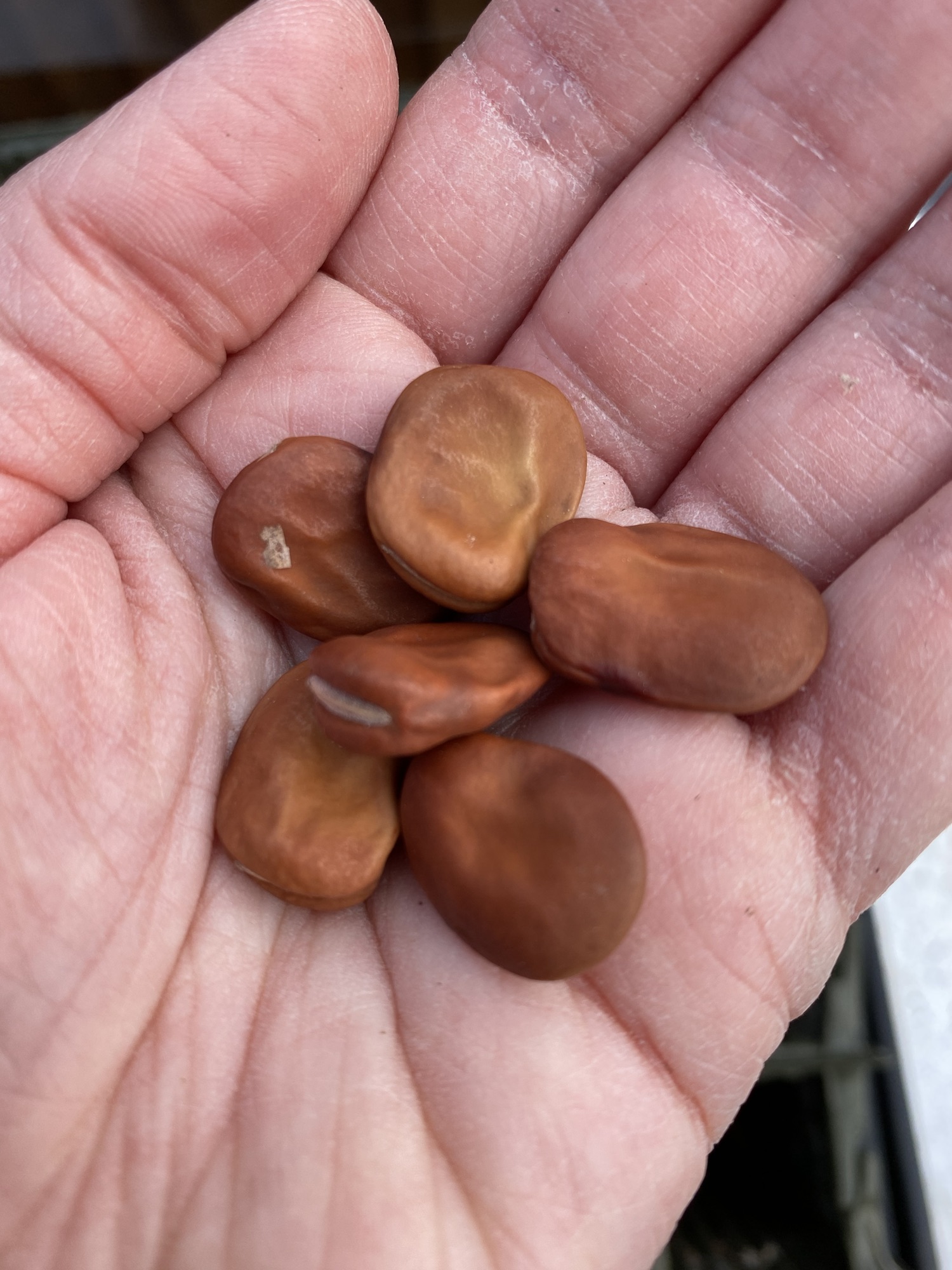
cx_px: 476
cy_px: 635
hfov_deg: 54.9
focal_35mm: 25
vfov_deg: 69.4
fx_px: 917
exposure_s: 1/391
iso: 32
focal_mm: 4.25
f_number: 1.8
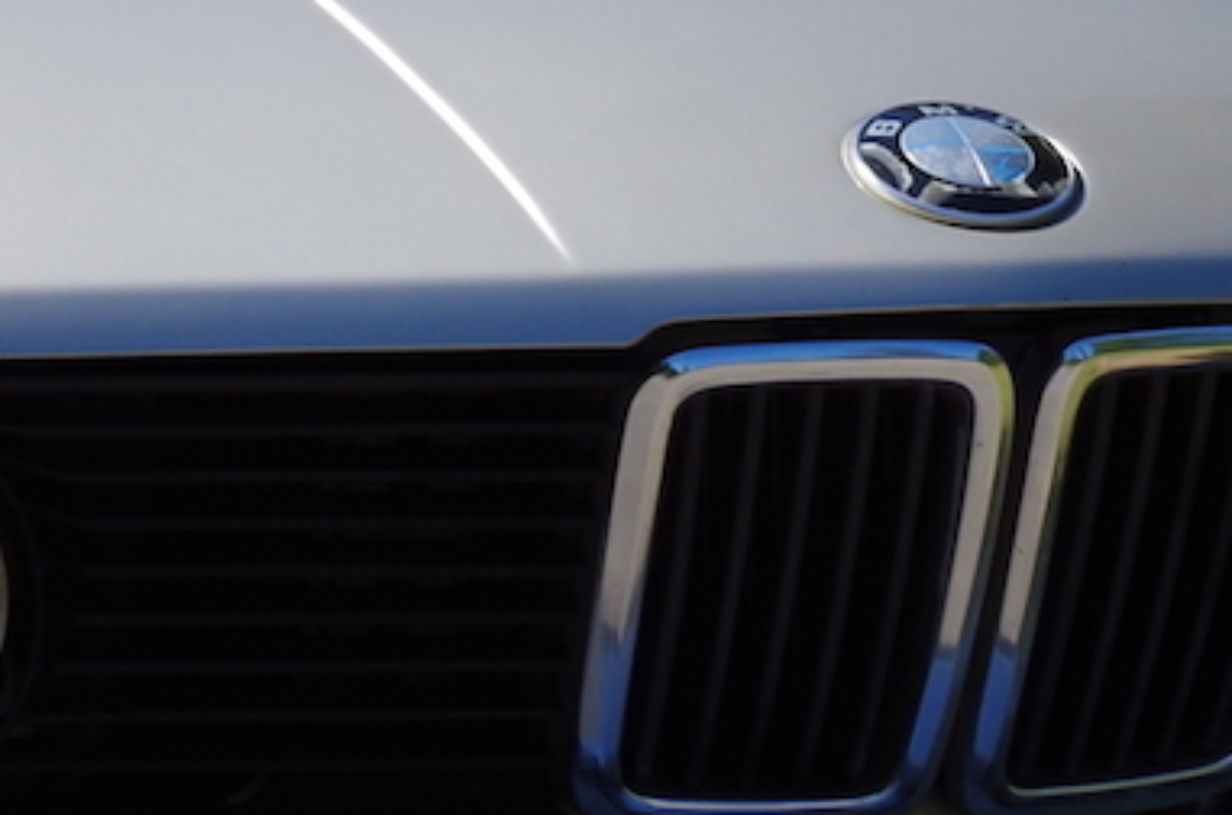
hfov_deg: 7.6
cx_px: 485
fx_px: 9319
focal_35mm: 273
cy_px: -2
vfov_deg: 5.0
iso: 100
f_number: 11
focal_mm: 35
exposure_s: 1/125
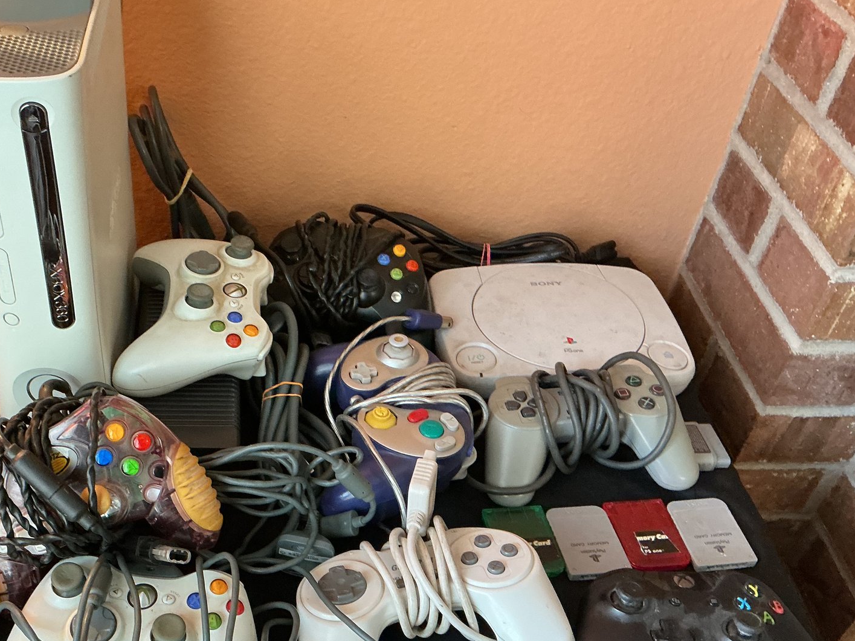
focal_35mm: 41
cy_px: 421
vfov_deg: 34.8
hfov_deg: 44.8
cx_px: 257
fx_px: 1013
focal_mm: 3
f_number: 1.8
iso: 250
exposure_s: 1/40
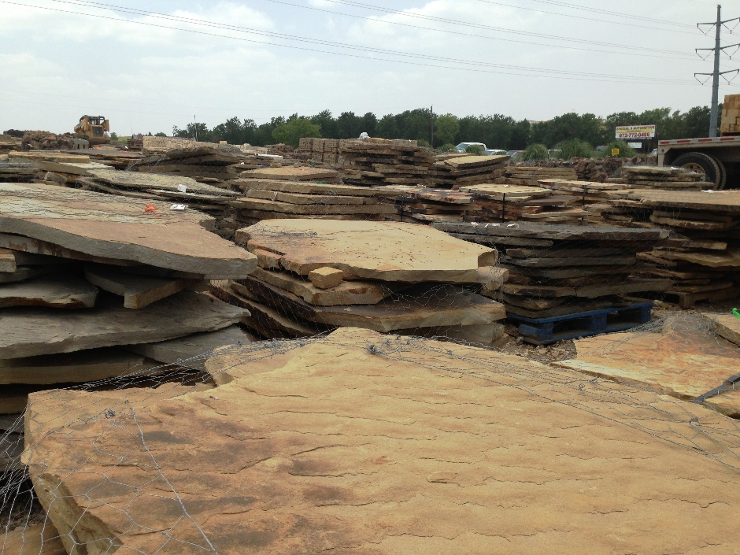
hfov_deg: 55.4
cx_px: 370
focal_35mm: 33
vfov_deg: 42.9
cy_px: 278
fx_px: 705
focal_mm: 4.13
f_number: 2.4
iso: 50
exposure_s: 1/1938
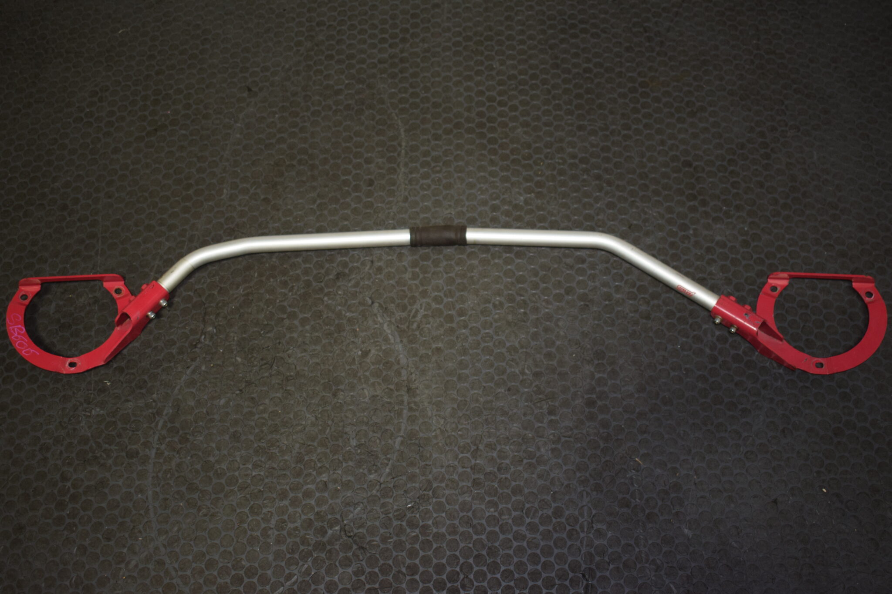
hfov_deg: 49.6
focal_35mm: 39
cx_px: 446
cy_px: 297
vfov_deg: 34.2
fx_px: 966
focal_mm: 26
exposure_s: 1/60
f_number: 4
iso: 900
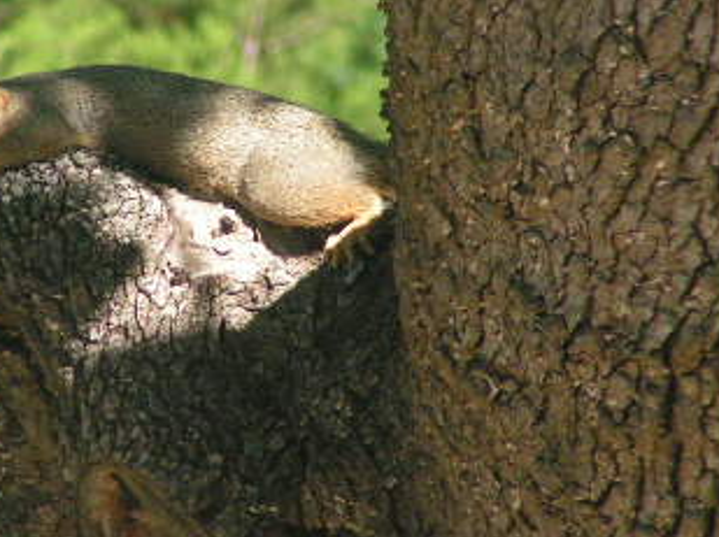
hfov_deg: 2.5
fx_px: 16348
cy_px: 146
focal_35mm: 788
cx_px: 151
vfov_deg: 1.9
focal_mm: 58
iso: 200
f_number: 3.5
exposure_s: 1/500
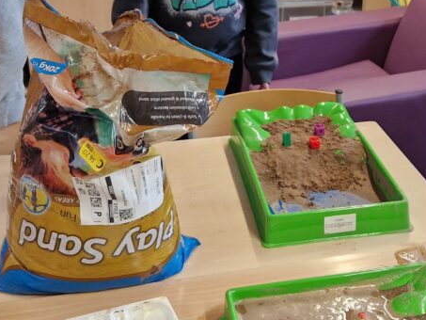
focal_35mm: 64
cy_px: 162
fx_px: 788
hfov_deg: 29.9
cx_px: 300
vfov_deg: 22.9
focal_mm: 5.4
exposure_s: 1/100
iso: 160
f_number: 1.8
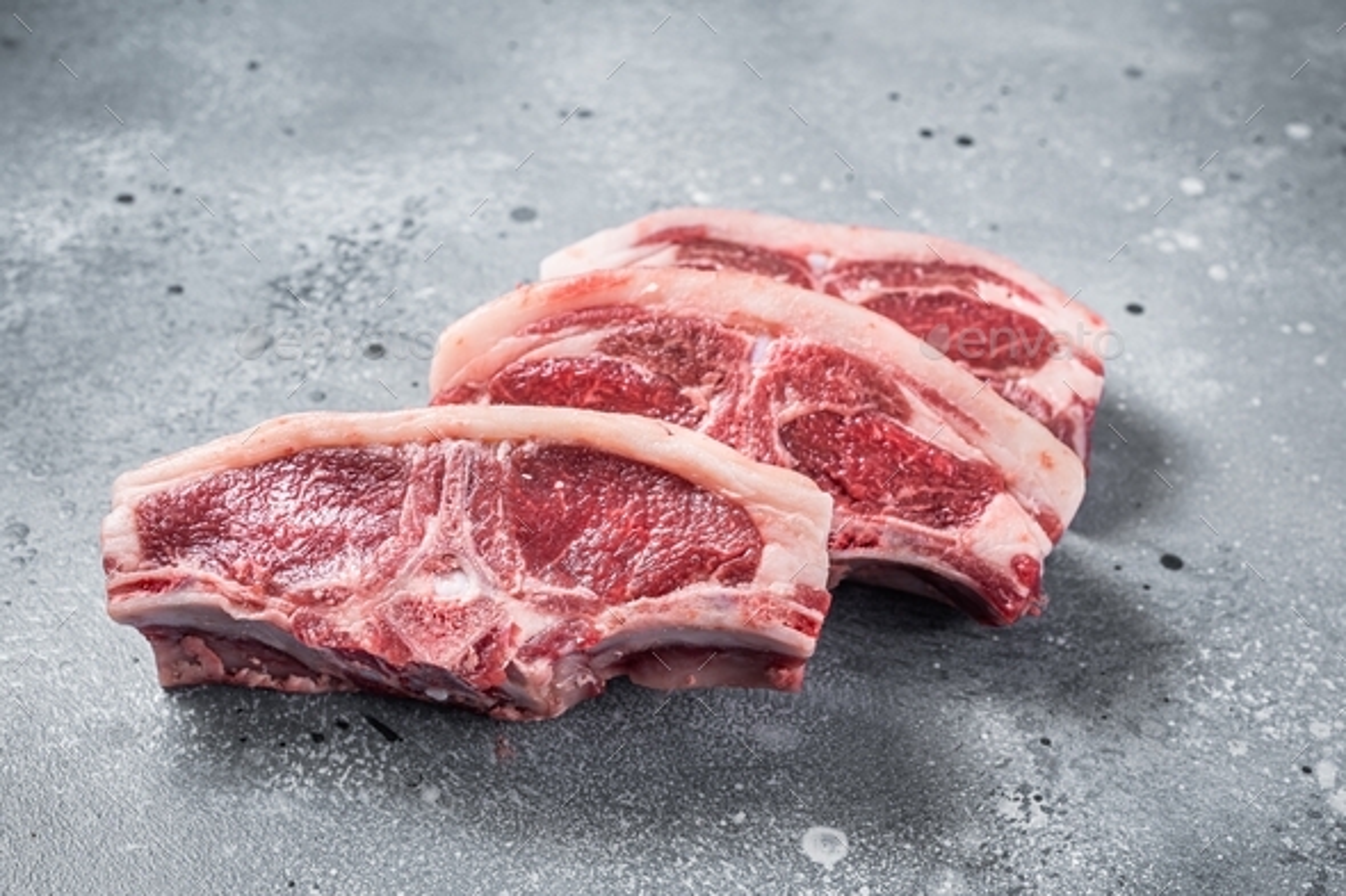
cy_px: 448
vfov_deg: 27.0
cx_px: 673
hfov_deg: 39.6
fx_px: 1869
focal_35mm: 50
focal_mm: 50
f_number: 10
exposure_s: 1/125
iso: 200
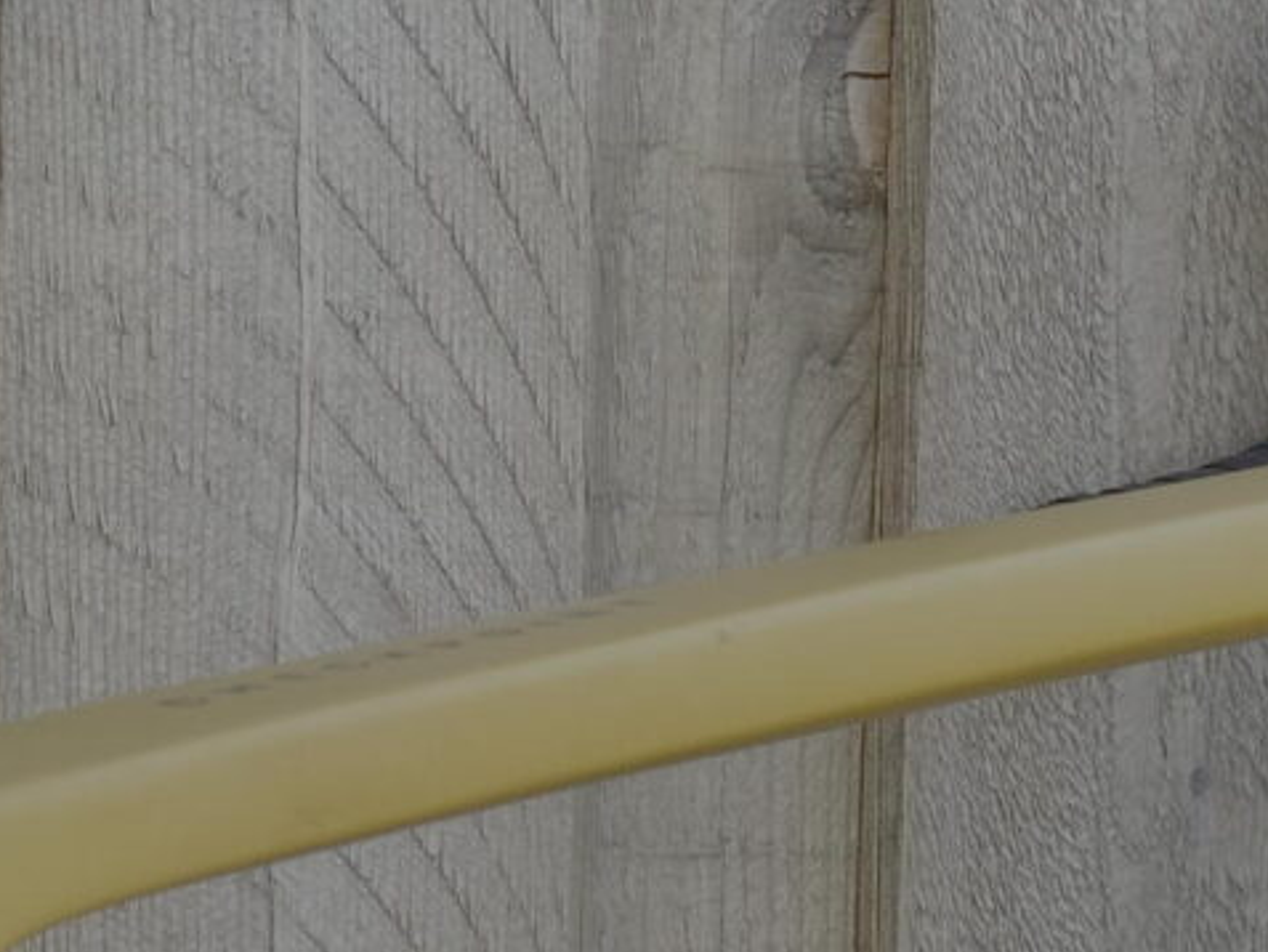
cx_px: 1039
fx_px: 5313
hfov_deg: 13.5
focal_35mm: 145
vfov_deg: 10.0
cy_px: 1324
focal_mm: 6.86
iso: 64
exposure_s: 1/284
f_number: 1.78
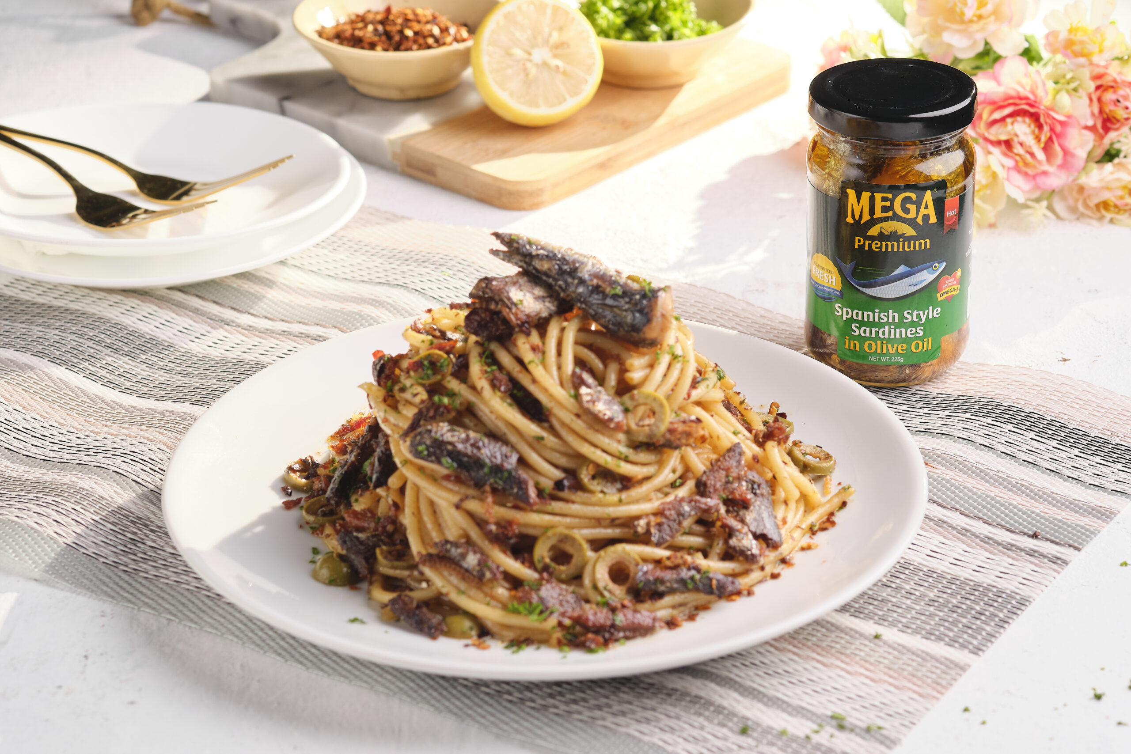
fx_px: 2827
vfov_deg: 15.2
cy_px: 377
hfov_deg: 22.6
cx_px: 566
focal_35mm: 90
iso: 500
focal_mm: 60
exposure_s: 1/100
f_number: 6.4
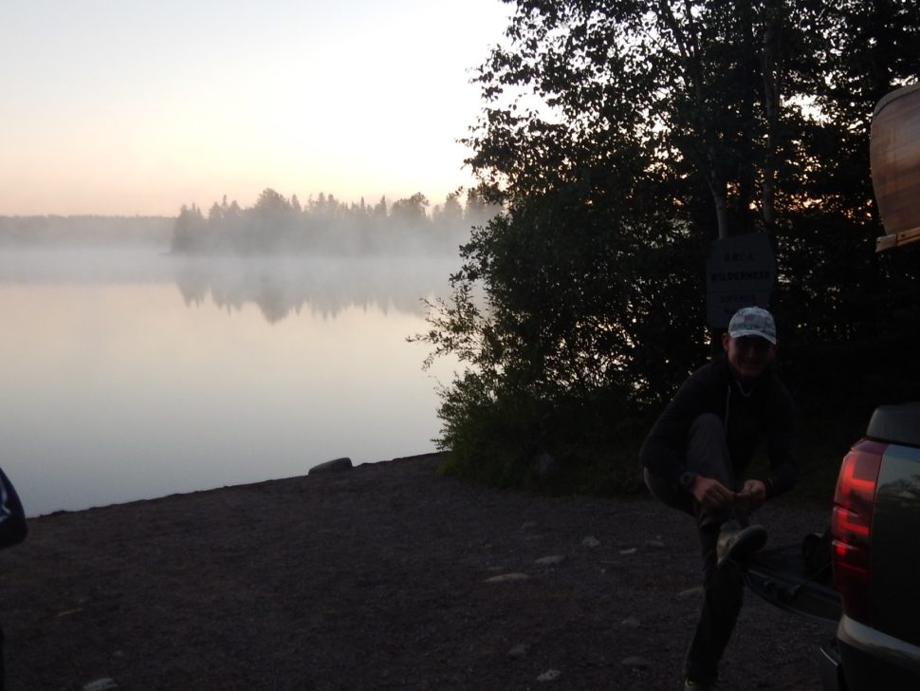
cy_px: 357
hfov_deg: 48.1
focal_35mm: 38
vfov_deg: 37.7
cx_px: 615
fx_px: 1010
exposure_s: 1/80
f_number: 2.8
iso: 125
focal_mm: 4.3
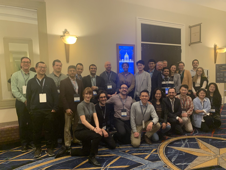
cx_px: 113
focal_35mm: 26
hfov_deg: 67.3
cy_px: 85
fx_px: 170
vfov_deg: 53.1
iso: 400
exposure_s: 1/60
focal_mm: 4.25
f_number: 1.8
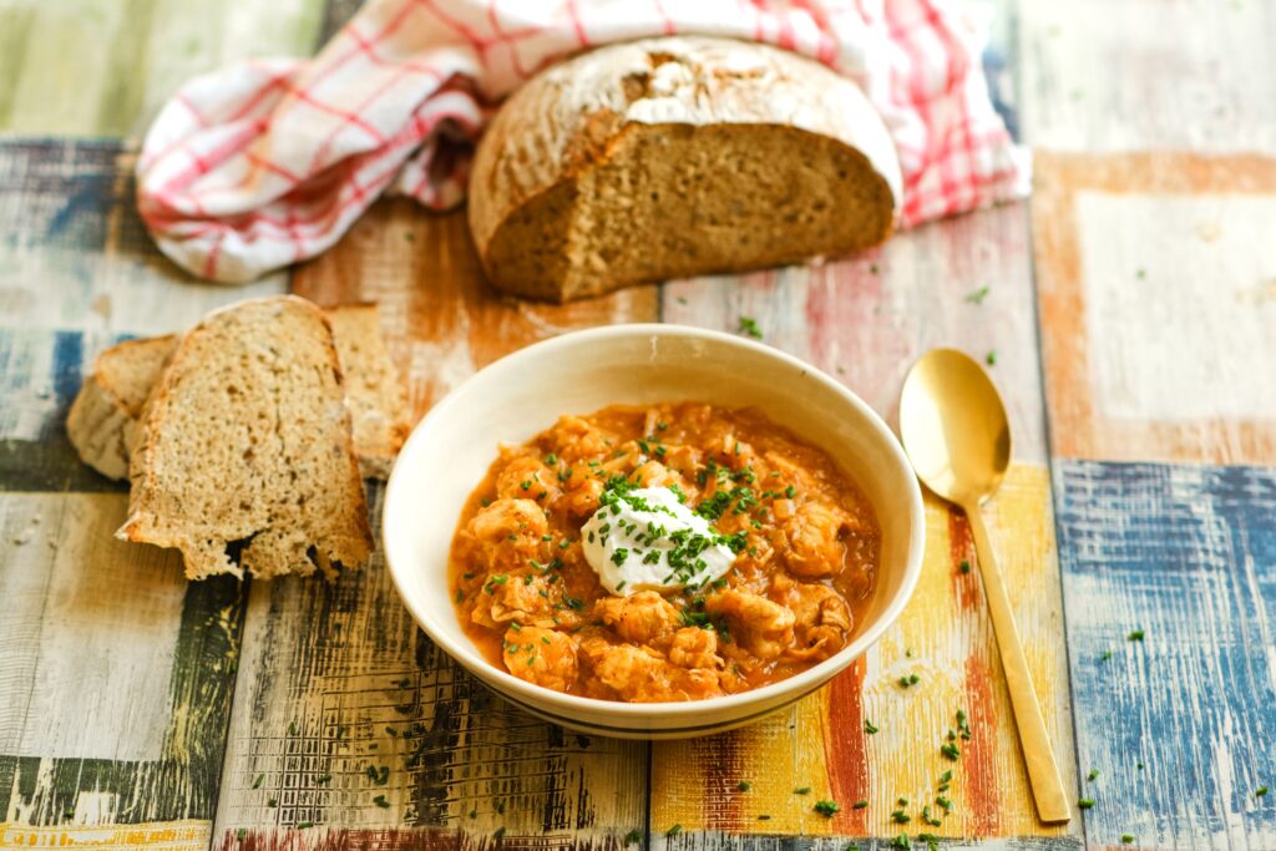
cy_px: 426
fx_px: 2978
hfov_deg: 24.2
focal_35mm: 84
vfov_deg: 16.3
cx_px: 638
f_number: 2
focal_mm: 56
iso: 640
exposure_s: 1/1000
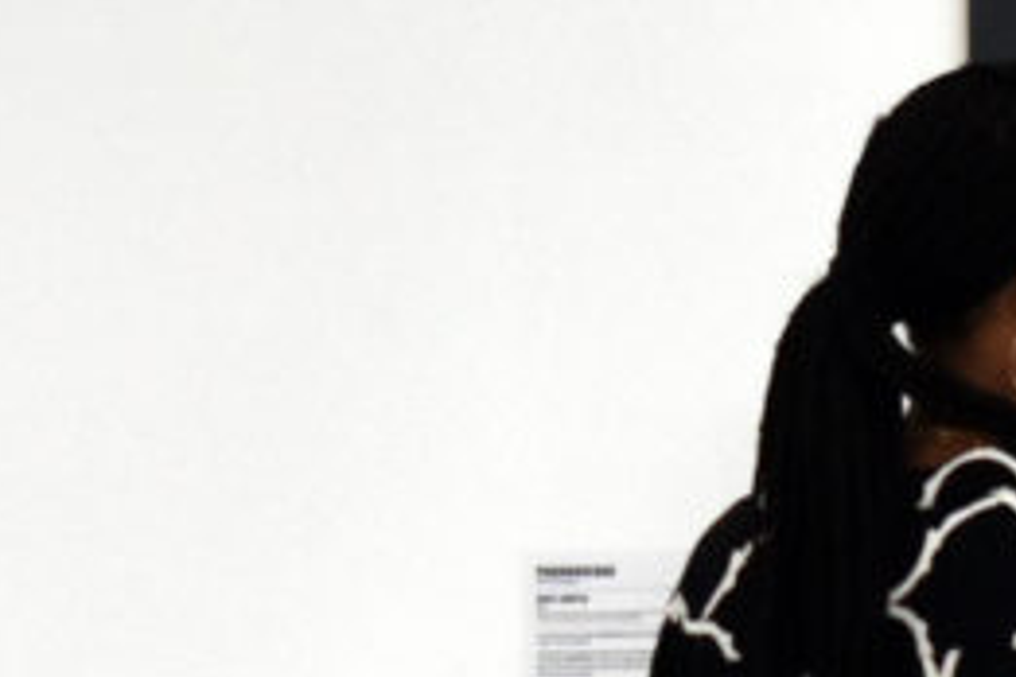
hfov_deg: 7.3
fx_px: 7958
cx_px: 872
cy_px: 722
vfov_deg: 4.9
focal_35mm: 282
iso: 560
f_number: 4
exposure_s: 1/250
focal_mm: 24
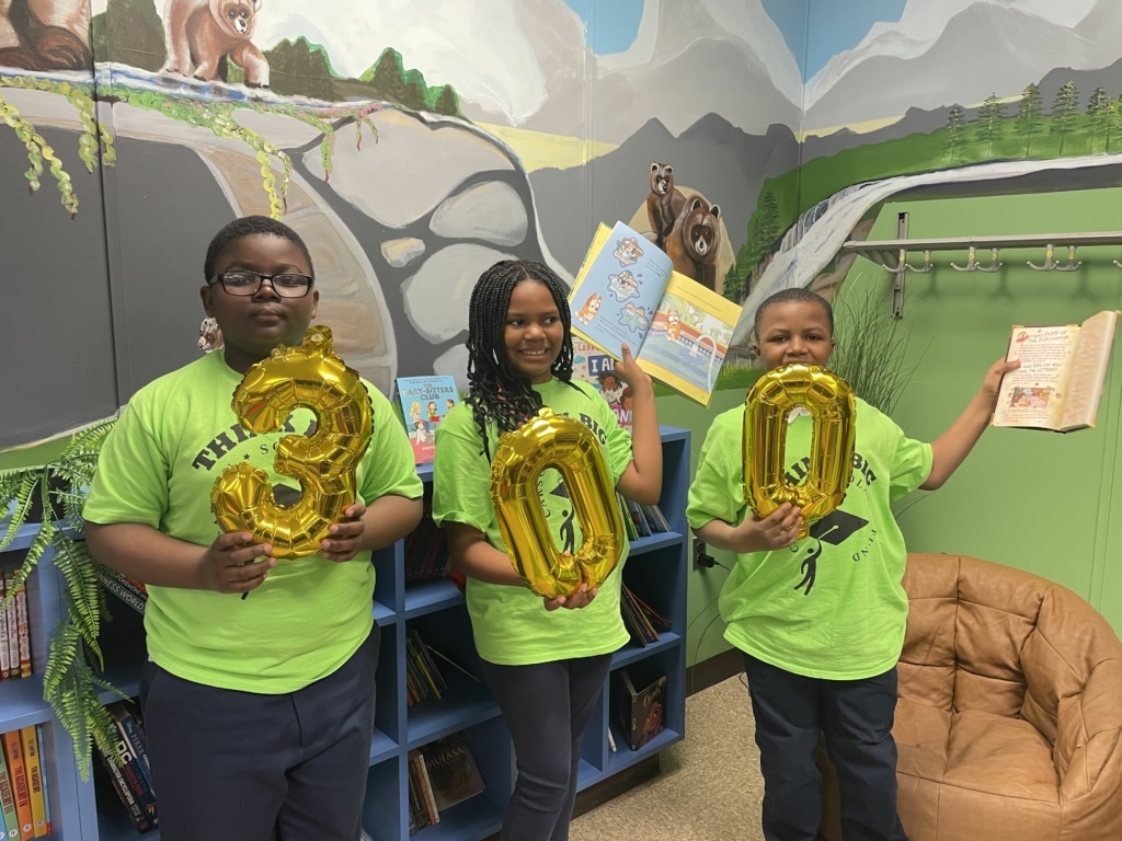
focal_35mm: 26
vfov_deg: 53.1
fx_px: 843
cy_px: 420
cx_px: 561
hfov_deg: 67.3
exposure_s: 1/60
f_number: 1.6
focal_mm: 4.2
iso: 100
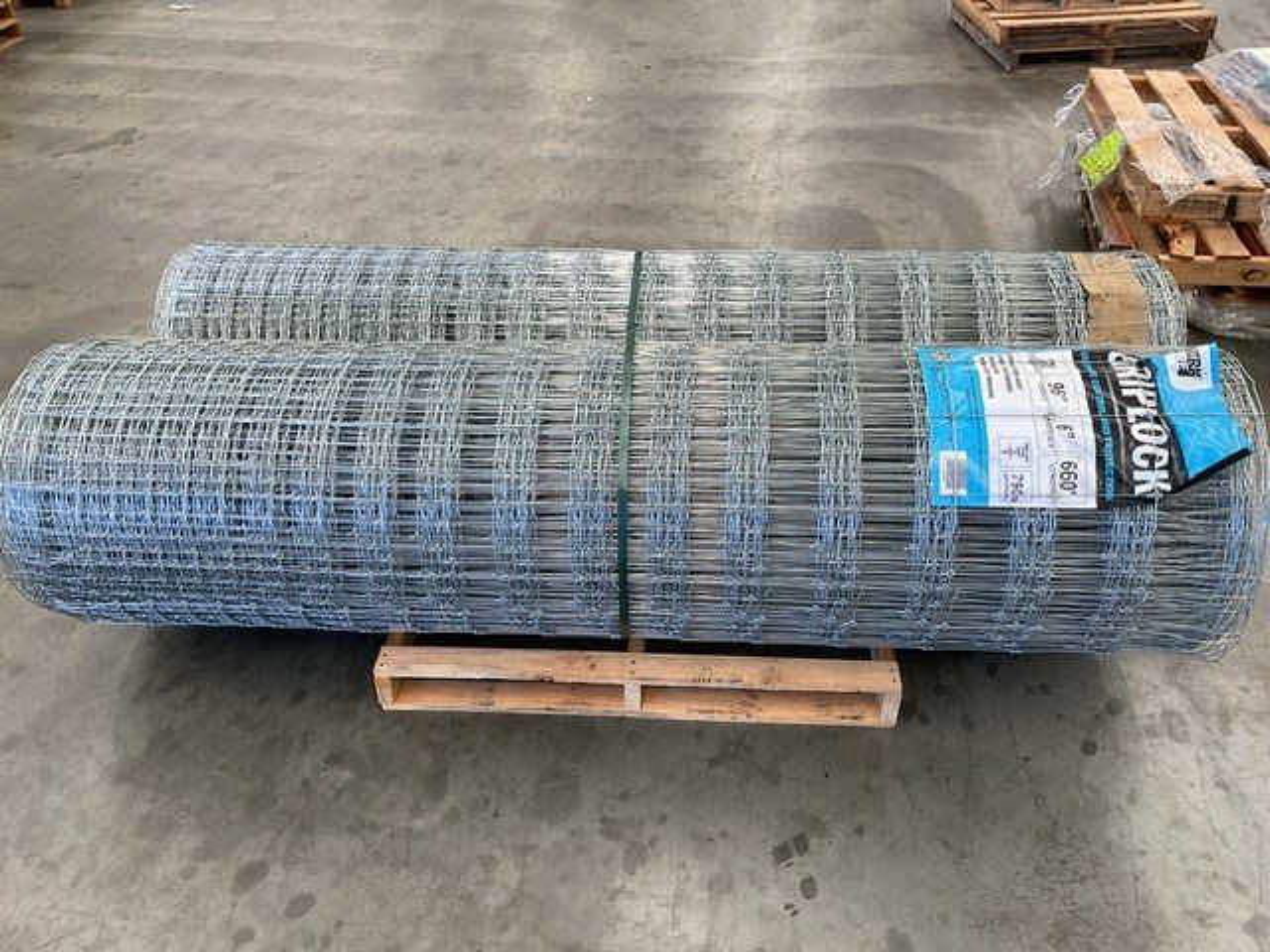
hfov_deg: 61.7
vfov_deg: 48.2
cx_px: 635
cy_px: 476
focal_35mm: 29
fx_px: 1064
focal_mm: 3
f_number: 1.8
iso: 50
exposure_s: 1/100
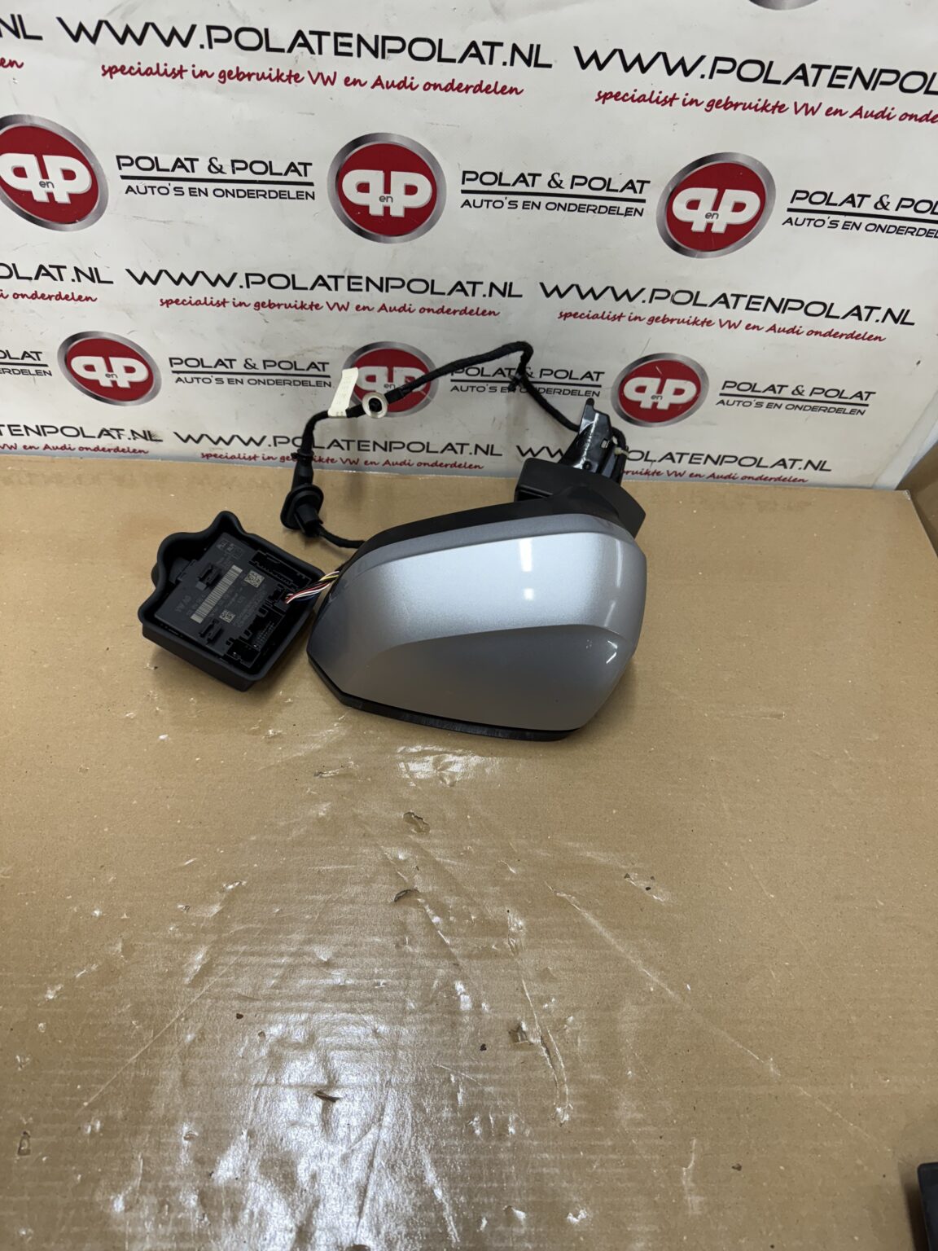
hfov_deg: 56.8
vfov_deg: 71.6
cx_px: 469
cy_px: 626
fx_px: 867
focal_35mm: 24
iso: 125
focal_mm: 6.76
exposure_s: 1/100
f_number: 1.78
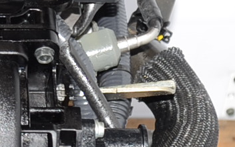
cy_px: 81
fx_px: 1640
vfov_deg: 5.1
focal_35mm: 256
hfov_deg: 7.9
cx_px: -182
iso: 100
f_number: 4
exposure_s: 1/125
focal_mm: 24
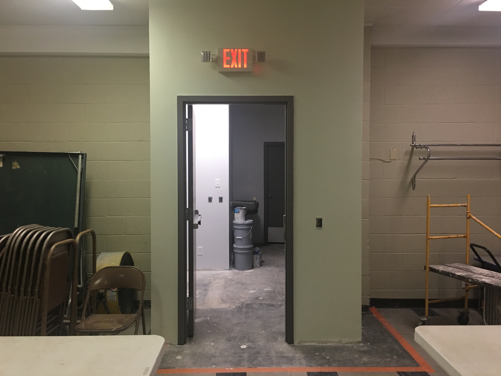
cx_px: 250
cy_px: 188
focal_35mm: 29
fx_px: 420
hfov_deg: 61.7
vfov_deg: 48.2
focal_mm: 4.15
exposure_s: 1/15
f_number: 2.2
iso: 64
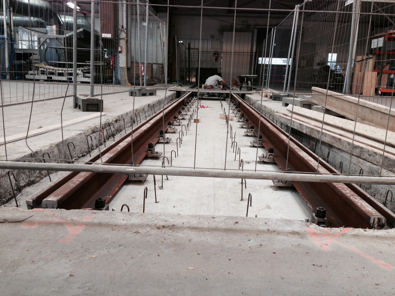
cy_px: 148
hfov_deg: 55.4
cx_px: 198
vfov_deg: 42.9
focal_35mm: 33
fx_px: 377
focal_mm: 4.12
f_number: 2.4
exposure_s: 1/20
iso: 50
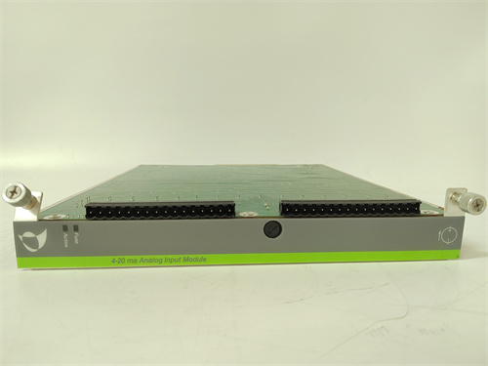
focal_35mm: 23
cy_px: 183
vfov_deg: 58.9
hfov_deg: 73.9
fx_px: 324
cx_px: 244
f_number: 1.9
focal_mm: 5.52
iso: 1441
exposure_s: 1/50
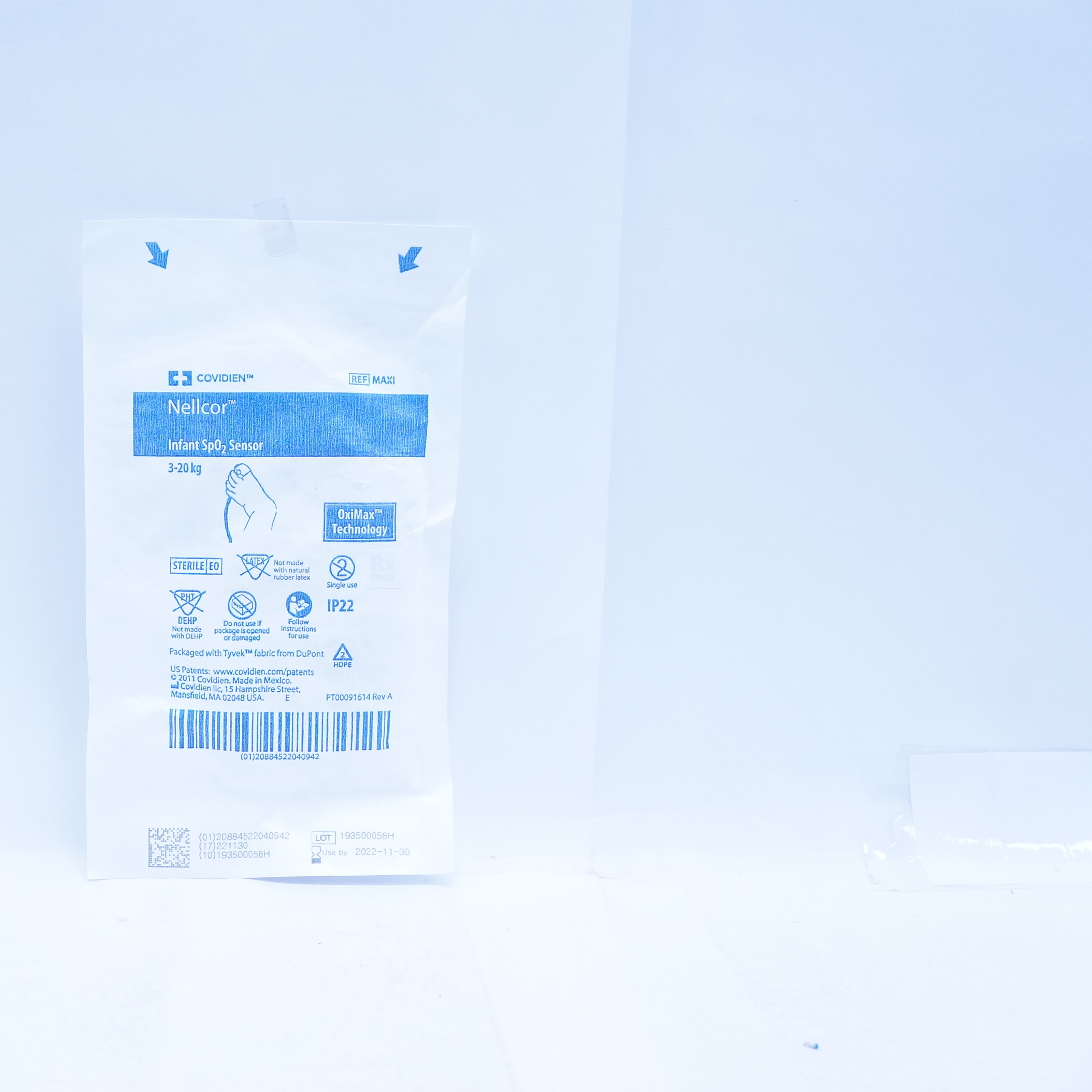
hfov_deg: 38.2
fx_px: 1535
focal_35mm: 43
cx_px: 270
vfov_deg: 39.2
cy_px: 540
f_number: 4.5
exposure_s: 1/200
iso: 800
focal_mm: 22
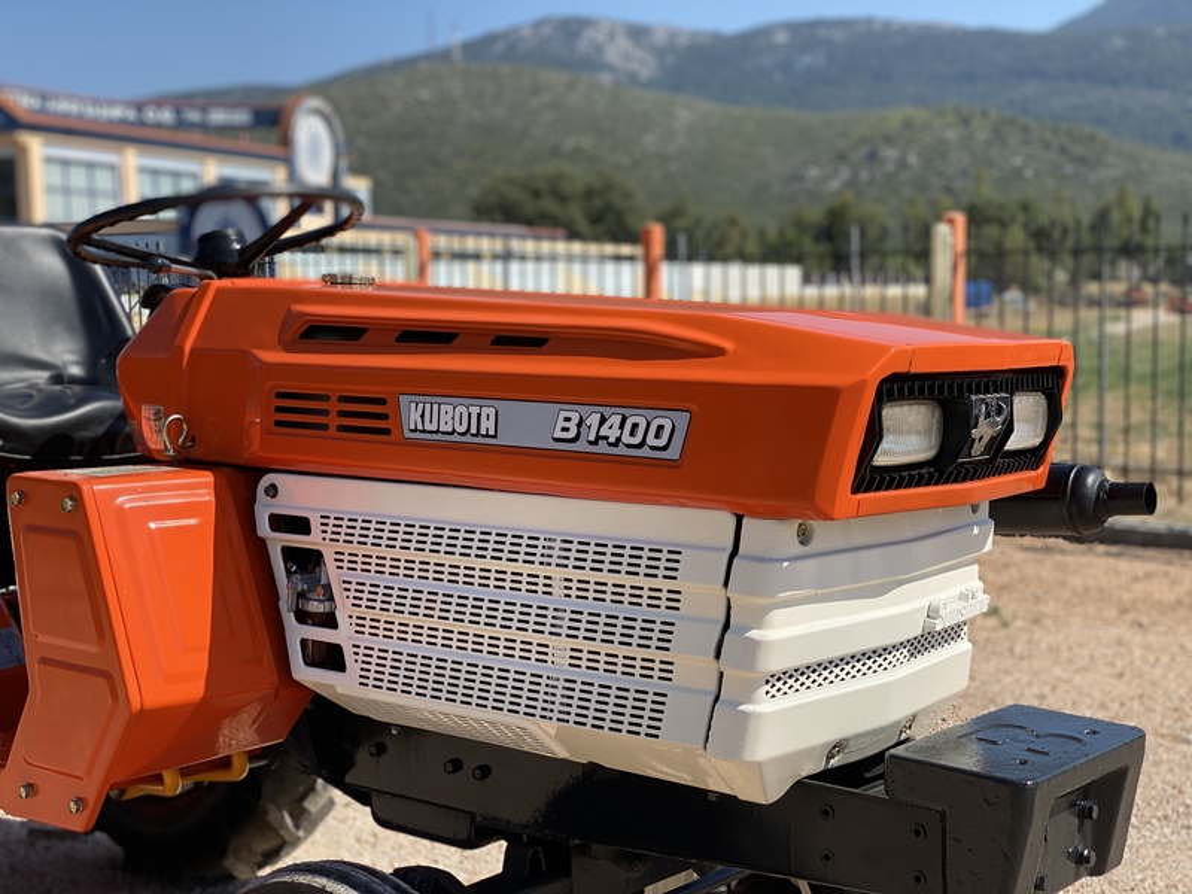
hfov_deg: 36.8
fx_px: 1791
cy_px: 447
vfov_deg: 28.0
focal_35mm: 52
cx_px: 596
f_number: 2
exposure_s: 1/1370
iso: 20
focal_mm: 6
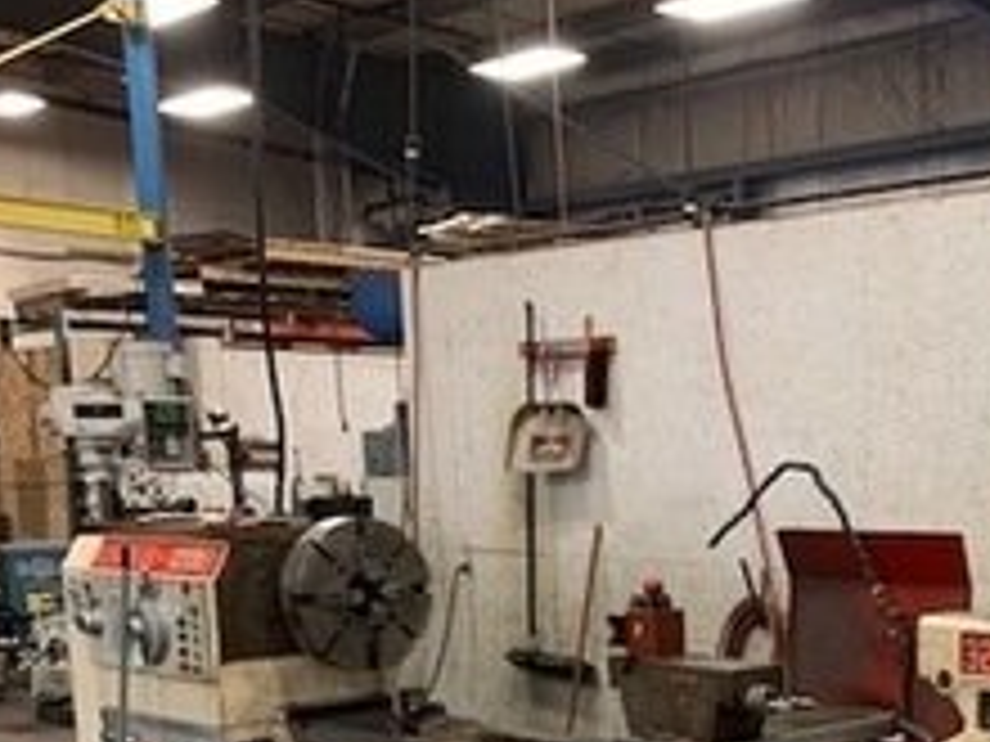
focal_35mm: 59
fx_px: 1687
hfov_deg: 31.7
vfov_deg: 23.5
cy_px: 789
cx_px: 814
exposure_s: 1/60
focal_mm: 4.25
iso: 200
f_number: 1.8
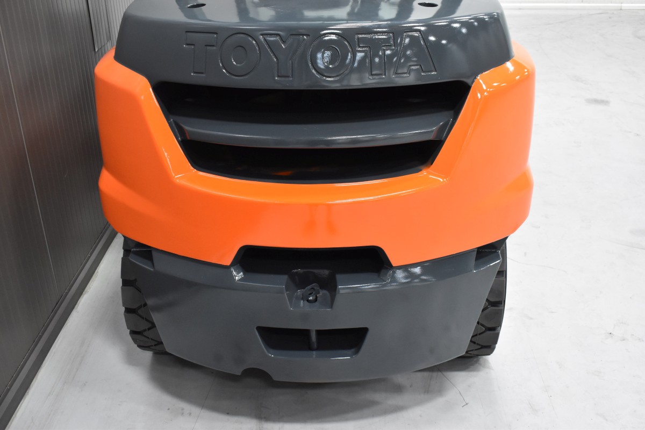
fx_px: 672
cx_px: 322
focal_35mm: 38
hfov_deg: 51.3
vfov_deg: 35.5
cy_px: 215
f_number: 5
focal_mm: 25
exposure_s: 1/40
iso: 1600
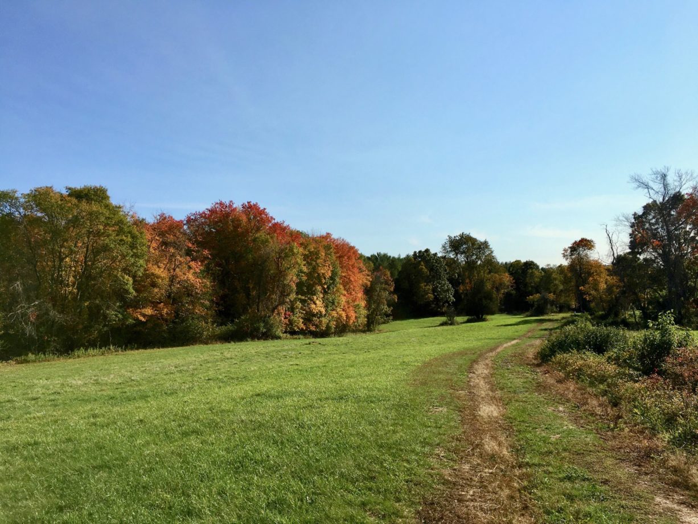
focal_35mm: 29
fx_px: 585
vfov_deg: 48.2
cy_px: 262
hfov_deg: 61.6
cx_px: 349
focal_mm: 4.15
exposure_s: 1/3205
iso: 25
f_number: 2.2
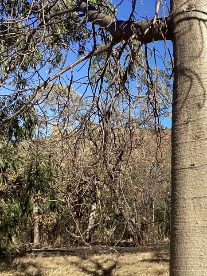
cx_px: 205
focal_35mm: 65
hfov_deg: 21.8
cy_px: 140
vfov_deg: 29.8
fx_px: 518
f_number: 2.4
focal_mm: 3.3
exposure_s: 1/1404
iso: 25
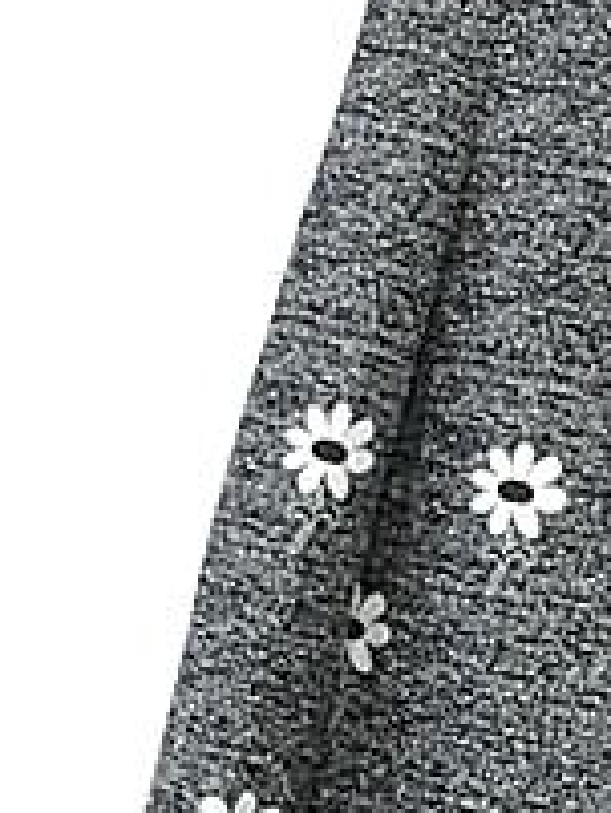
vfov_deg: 9.4
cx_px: 846
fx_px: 4866
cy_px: 1044
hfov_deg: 7.1
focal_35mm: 207
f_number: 3.8
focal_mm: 11.78
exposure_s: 1/60
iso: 400
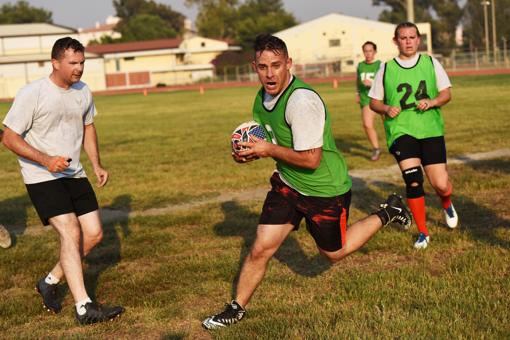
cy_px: 170
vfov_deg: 19.5
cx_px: 255
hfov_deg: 28.8
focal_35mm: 70
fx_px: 992
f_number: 3.5
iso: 250
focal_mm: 70
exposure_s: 1/4000
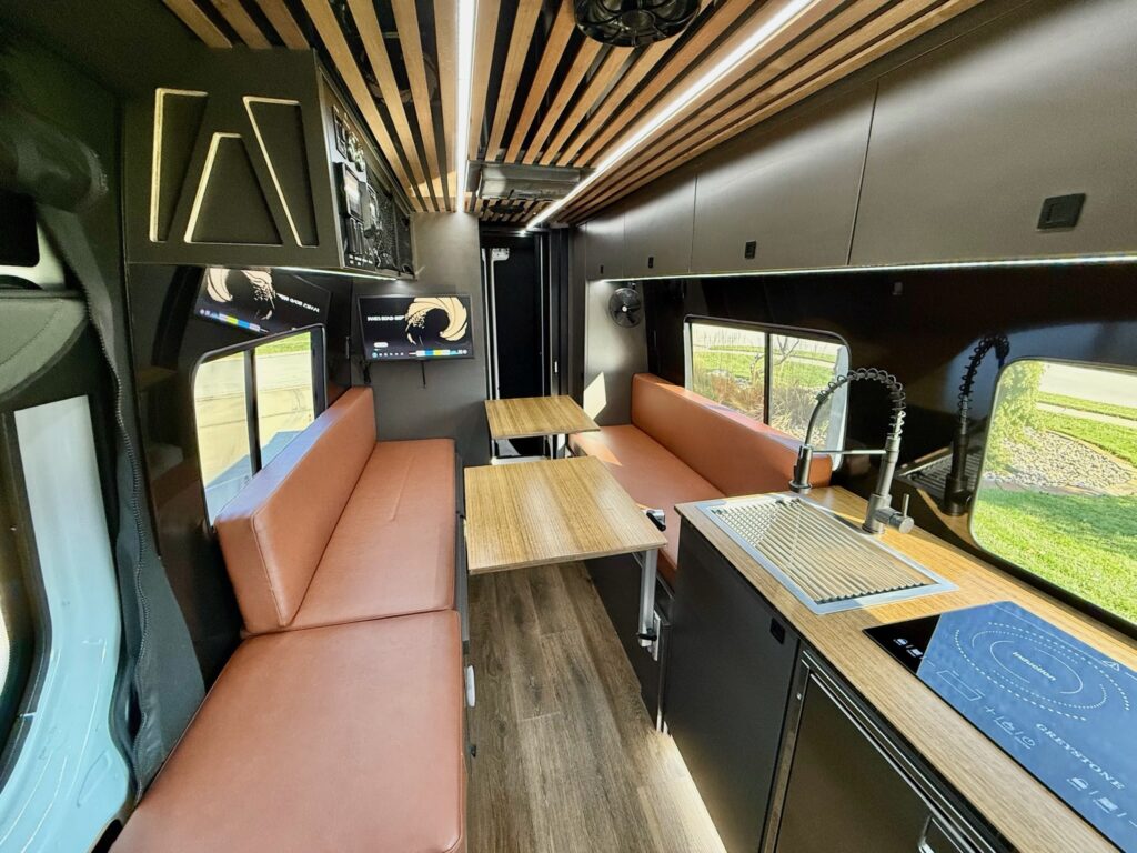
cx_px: 568
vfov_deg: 85.7
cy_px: 426
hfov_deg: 102.1
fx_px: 460
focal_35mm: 14
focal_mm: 2.22
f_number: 2.2
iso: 320
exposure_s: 1/52
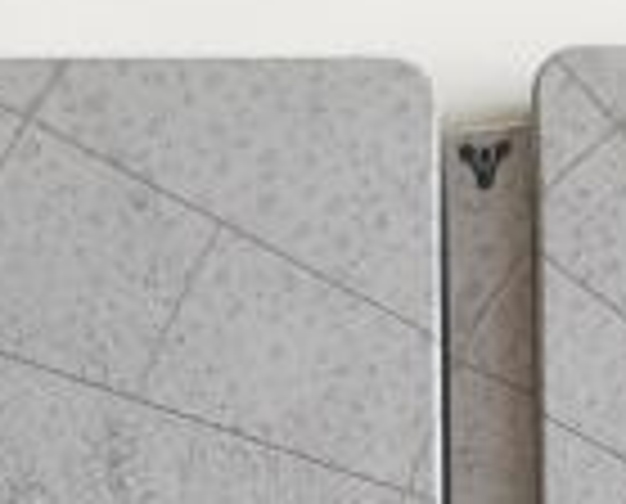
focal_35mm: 182
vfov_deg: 7.4
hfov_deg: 10.6
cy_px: 1584
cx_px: 419
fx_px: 3381
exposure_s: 1/50
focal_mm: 4.3
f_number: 1.5
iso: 80
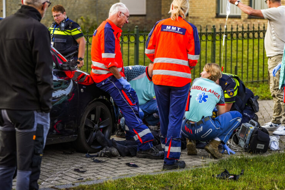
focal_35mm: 109
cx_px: 164
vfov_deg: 12.6
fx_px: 863
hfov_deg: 18.7
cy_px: 64
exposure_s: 1/500
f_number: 2.8
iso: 200
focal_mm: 78
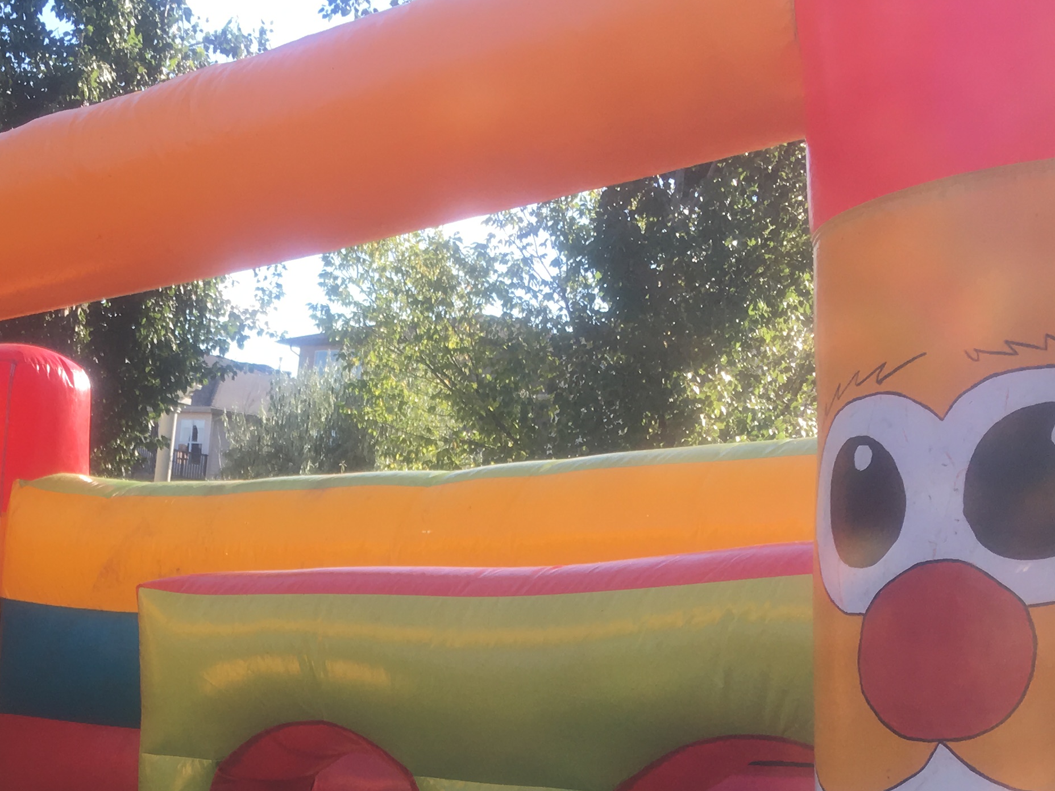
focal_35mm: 63
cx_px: 196
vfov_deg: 22.1
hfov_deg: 29.9
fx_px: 1920
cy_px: 854
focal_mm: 4.15
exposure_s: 1/359
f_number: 2.2
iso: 25
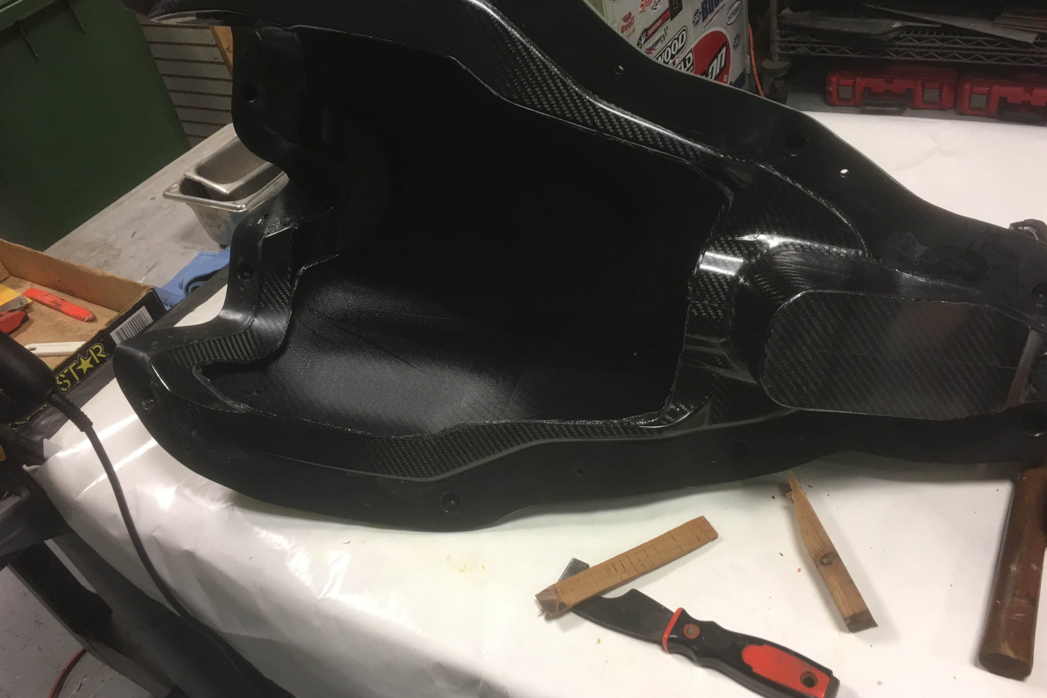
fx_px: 901
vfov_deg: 42.3
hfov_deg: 60.3
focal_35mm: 31
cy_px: 333
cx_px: 535
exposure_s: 1/15
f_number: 2.2
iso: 25
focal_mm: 4.15
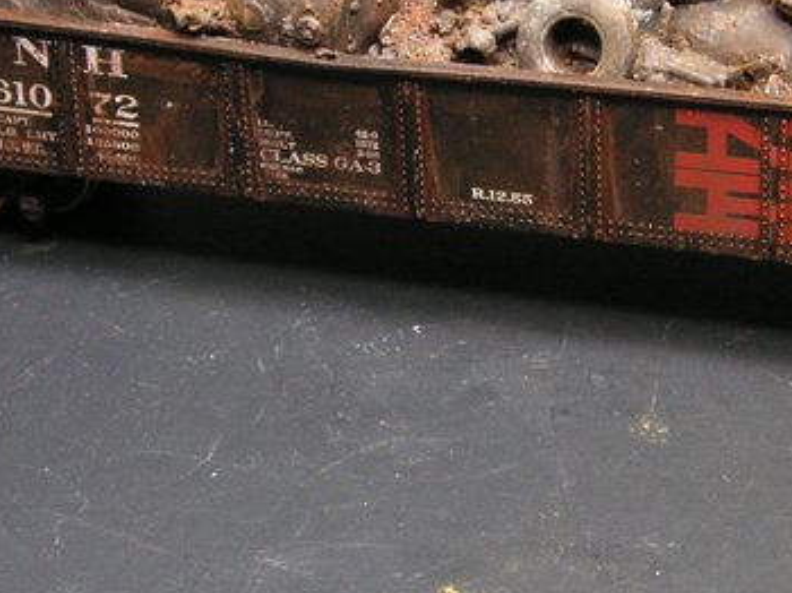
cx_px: 484
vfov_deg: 9.2
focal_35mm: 161
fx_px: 3681
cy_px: 104
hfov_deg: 12.3
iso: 100
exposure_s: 1/4
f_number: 4.7
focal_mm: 14.6
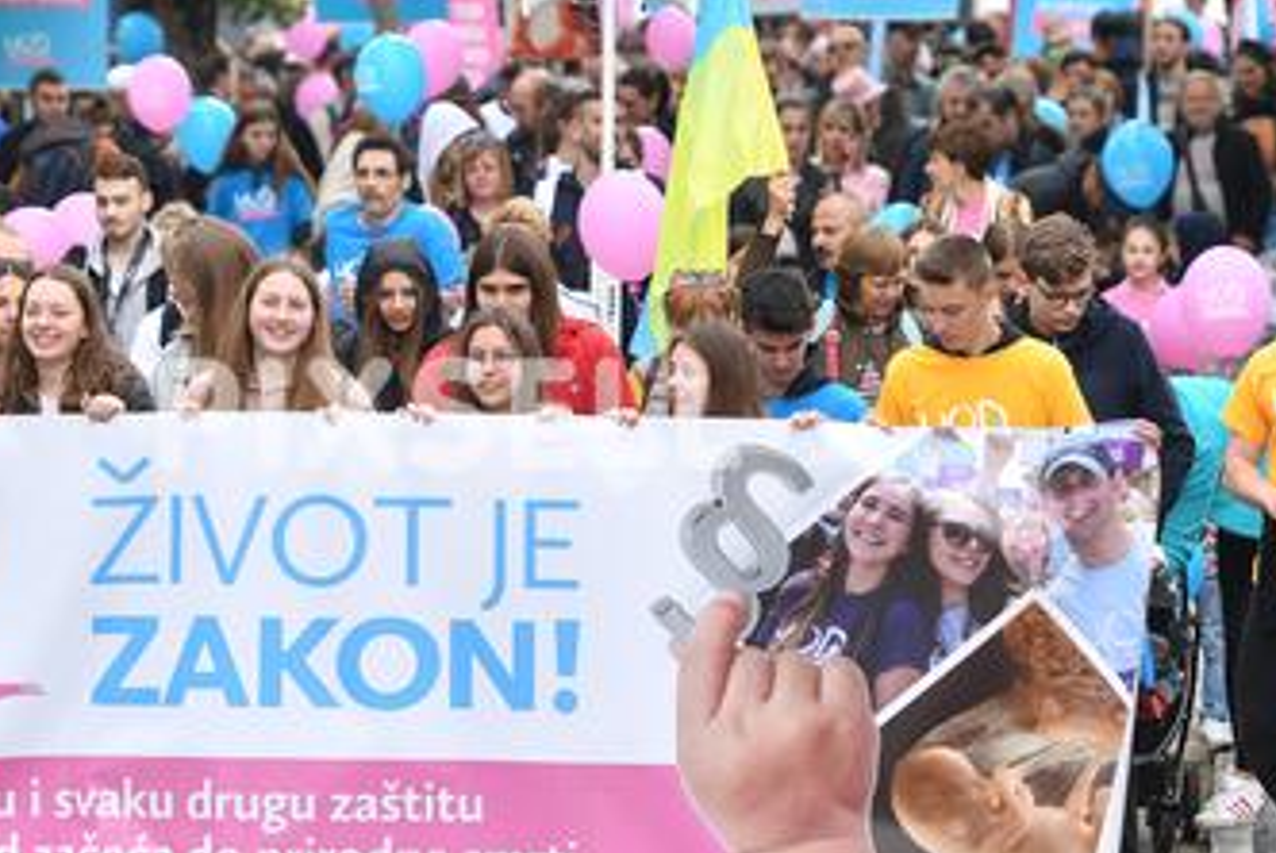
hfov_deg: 7.9
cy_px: 417
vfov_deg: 5.3
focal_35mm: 260
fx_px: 9223
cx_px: 450
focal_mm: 135
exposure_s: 1/250
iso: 180
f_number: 5
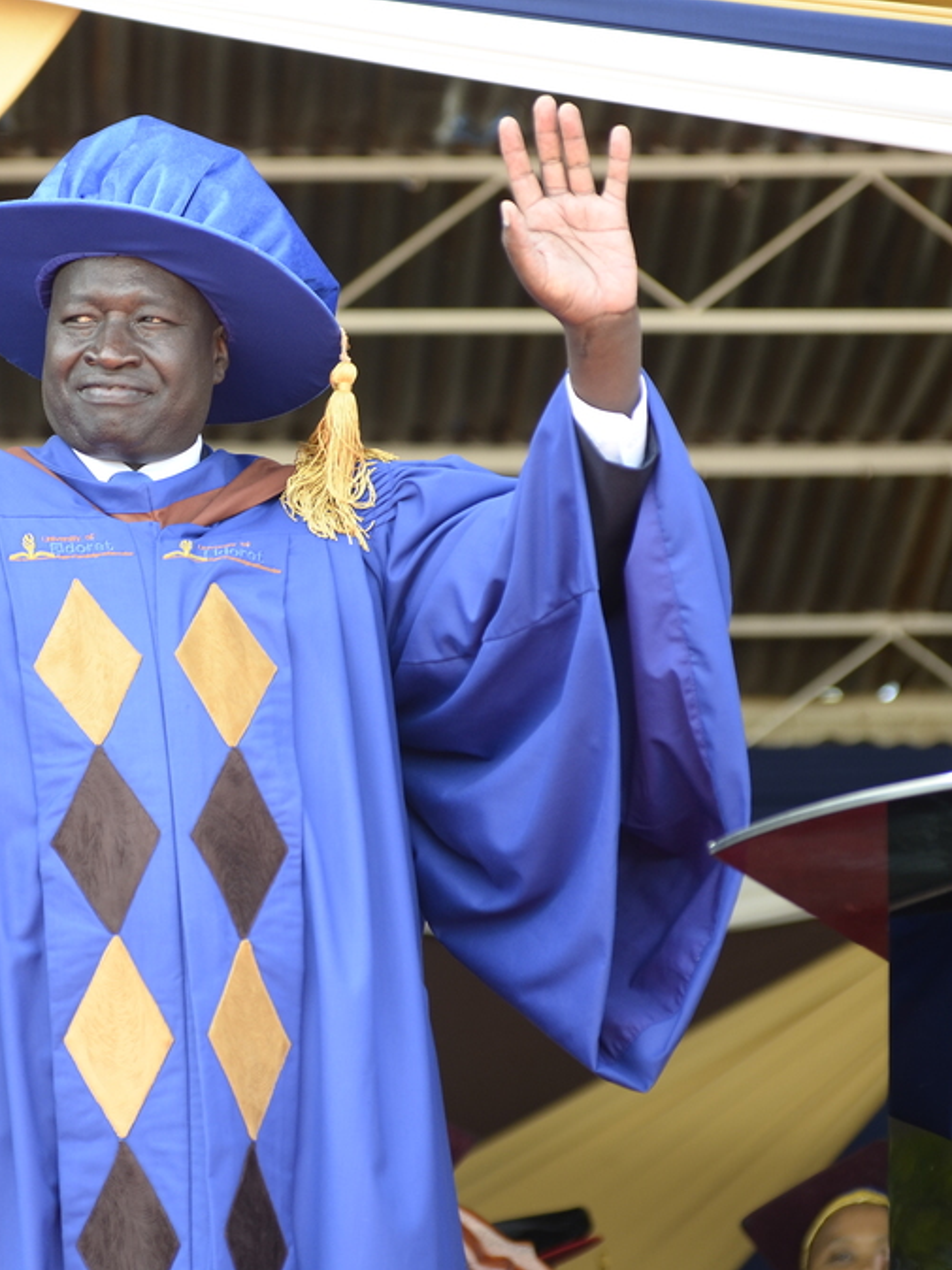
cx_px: 183
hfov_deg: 7.1
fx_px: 7622
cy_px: 637
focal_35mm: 208
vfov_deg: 9.5
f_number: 2.8
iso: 250
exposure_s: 1/320
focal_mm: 95
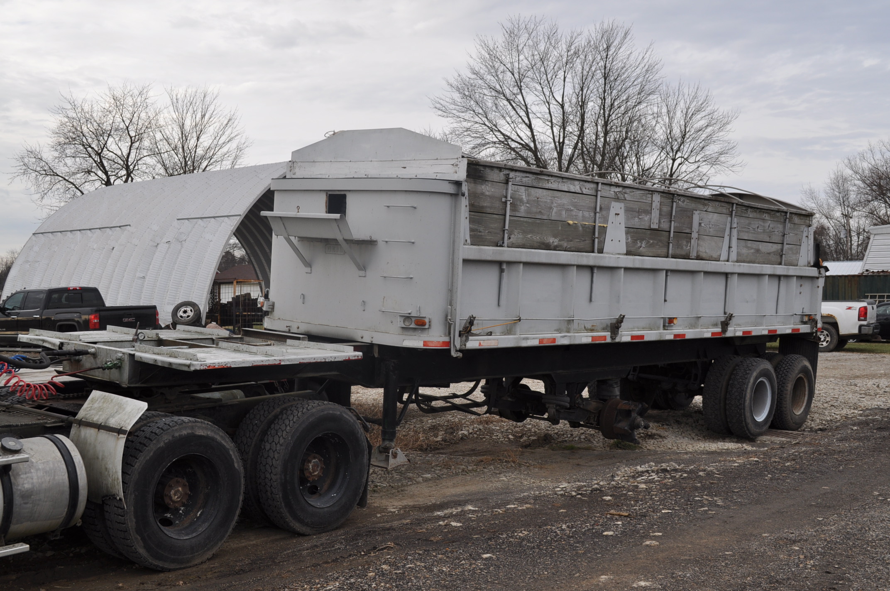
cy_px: 296
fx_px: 1074
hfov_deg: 45.0
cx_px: 445
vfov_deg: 30.8
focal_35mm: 44
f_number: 8
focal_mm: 29
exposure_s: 1/250
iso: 200
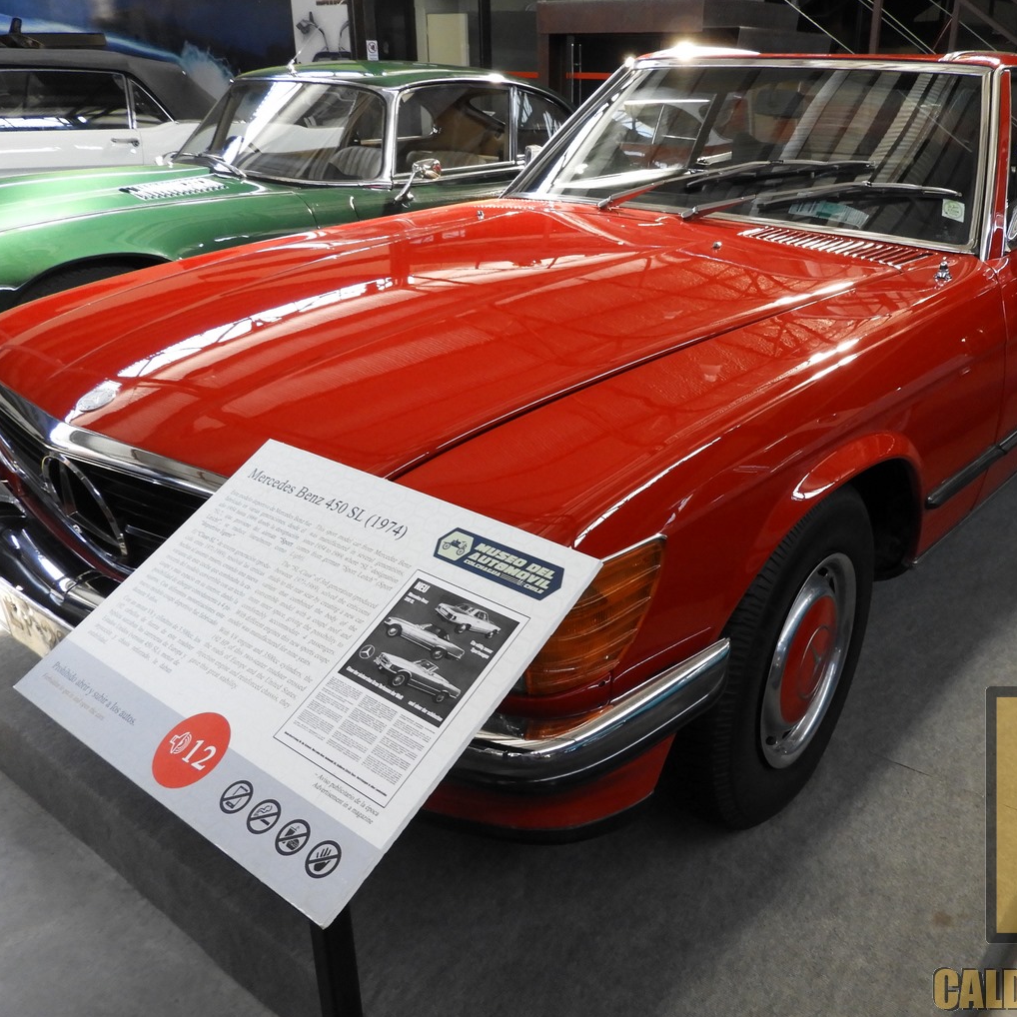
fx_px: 997
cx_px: 597
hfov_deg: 53.7
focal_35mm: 30
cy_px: 506
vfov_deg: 54.0
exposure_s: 1/30
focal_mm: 4.3
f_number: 3.3
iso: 400
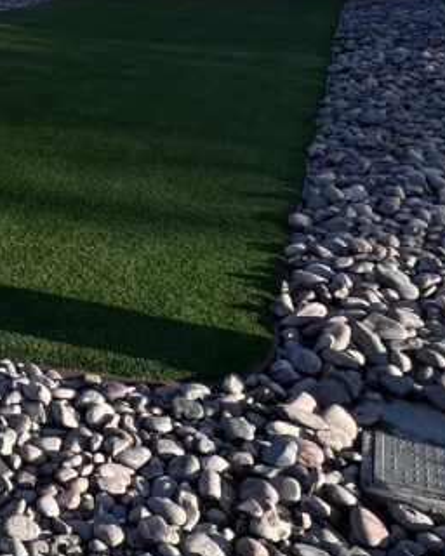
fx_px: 1004
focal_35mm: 61
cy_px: -212
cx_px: -337
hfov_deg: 19.4
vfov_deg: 25.5
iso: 32
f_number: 1.8
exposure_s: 1/779
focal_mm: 1.57
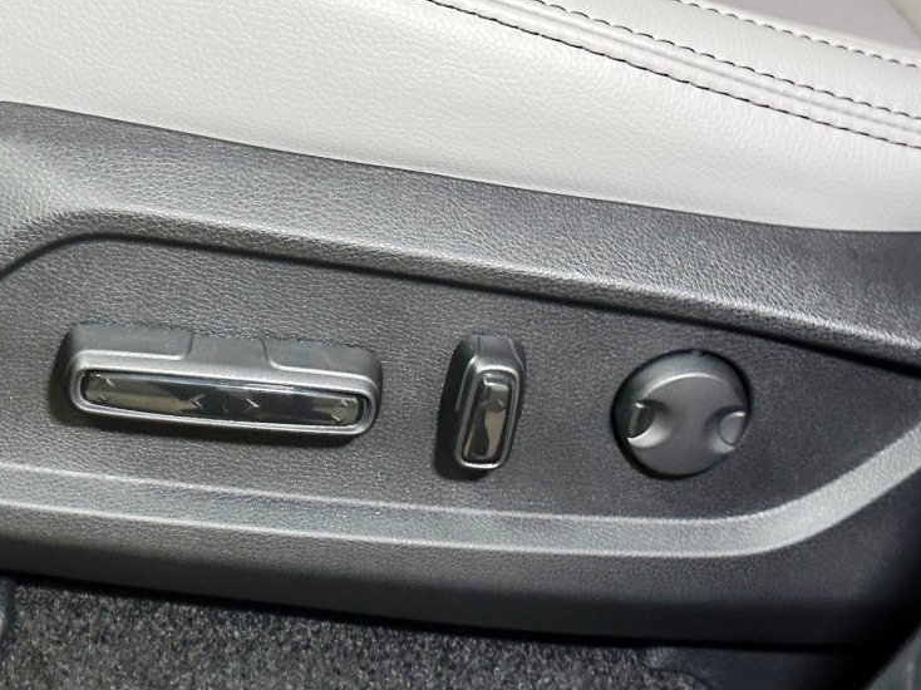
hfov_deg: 28.8
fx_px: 1782
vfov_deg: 21.9
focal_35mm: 67
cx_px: 331
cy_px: 399
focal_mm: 6.86
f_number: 1.78
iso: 500
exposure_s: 1/30
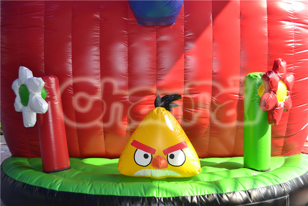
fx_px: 334
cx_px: 154
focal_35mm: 39
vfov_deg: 34.2
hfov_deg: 49.6
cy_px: 103
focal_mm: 26
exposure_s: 1/200
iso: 100
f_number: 4.5
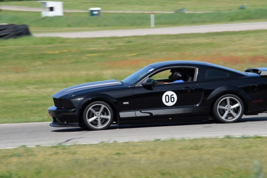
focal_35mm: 315
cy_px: 89
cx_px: 134
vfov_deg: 4.4
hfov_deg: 6.5
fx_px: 2336
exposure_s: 1/320
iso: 125
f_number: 9
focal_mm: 210
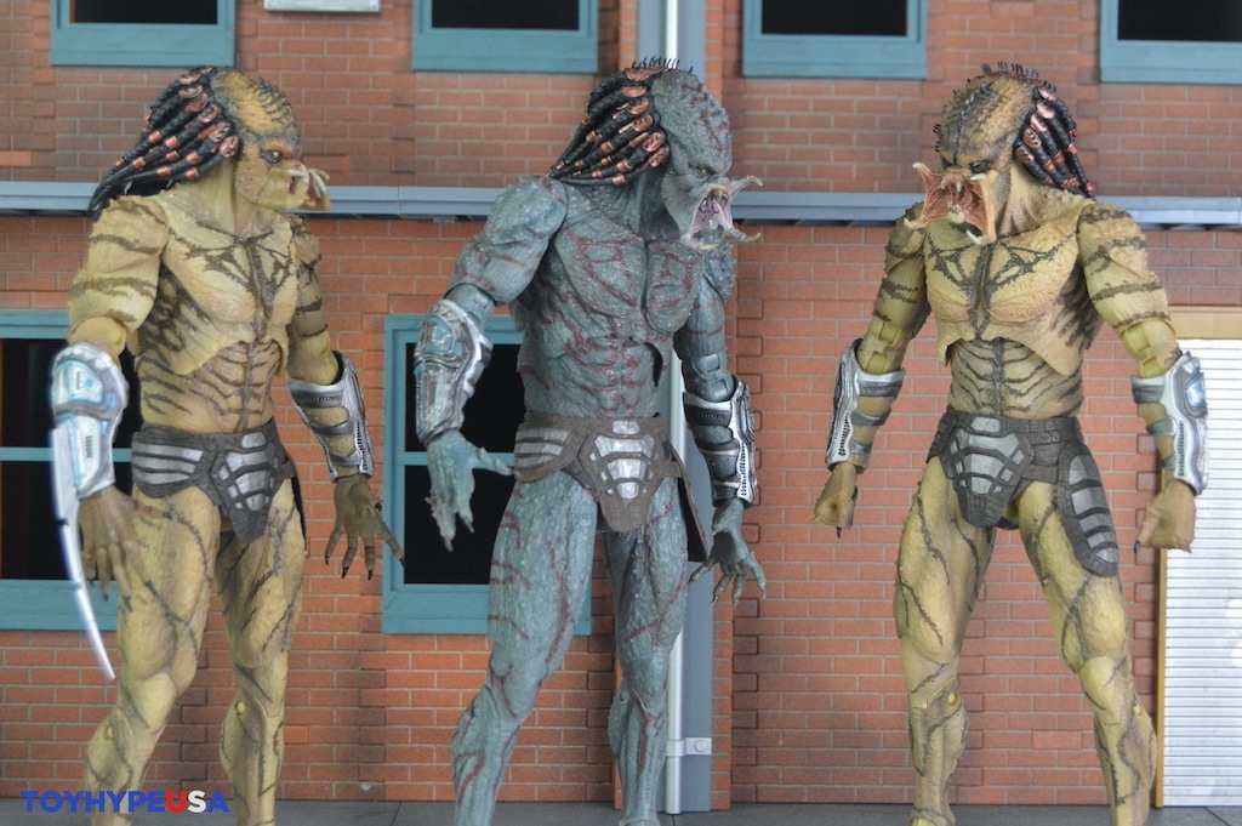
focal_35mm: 63
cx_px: 621
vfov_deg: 21.5
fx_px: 2172
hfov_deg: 31.9
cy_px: 413
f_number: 5
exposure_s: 1/50
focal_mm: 42
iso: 3200
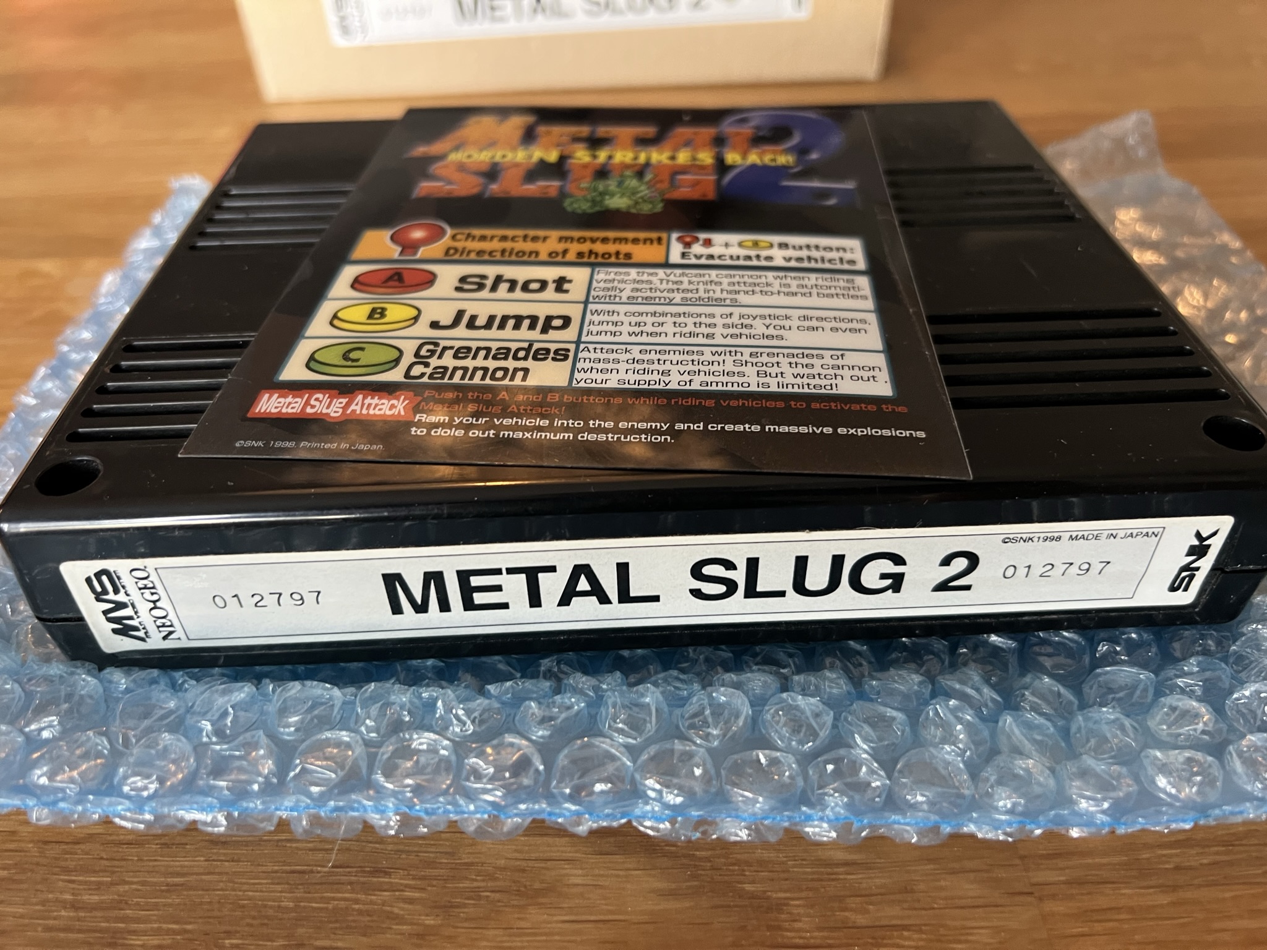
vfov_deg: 53.1
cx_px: 634
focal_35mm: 26
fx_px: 952
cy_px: 475
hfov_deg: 67.3
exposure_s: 1/50
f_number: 1.5
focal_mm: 5.7
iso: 200
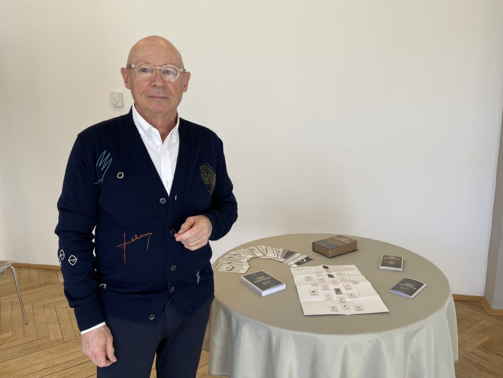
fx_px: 378
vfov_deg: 53.1
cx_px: 252
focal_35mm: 26
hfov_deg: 67.3
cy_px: 189
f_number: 1.6
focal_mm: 4.2
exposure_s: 1/193
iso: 40
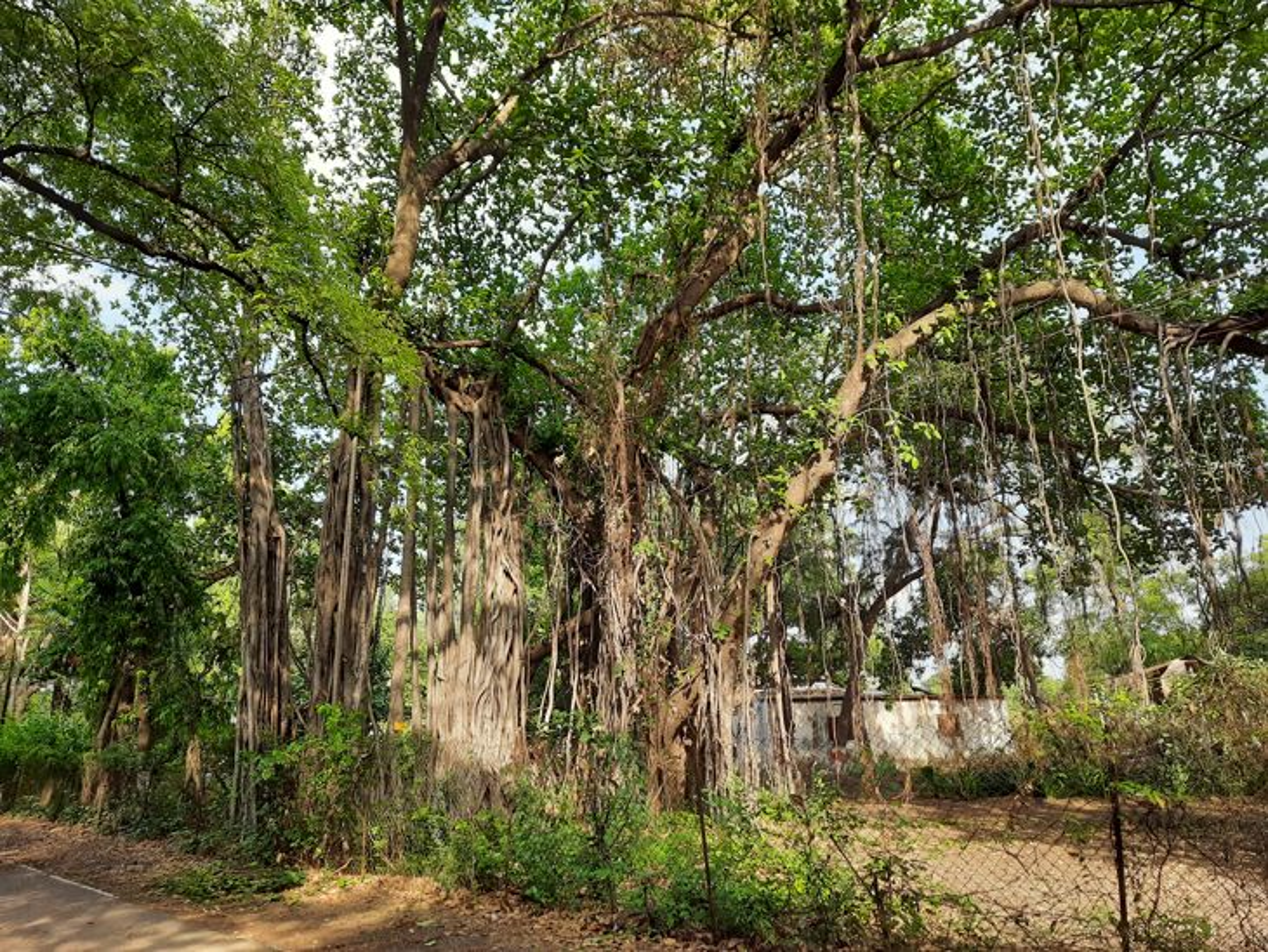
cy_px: 476
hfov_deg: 71.6
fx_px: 879
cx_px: 634
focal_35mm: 24
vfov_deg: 56.8
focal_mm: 5.23
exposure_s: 1/100
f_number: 1.8
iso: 20
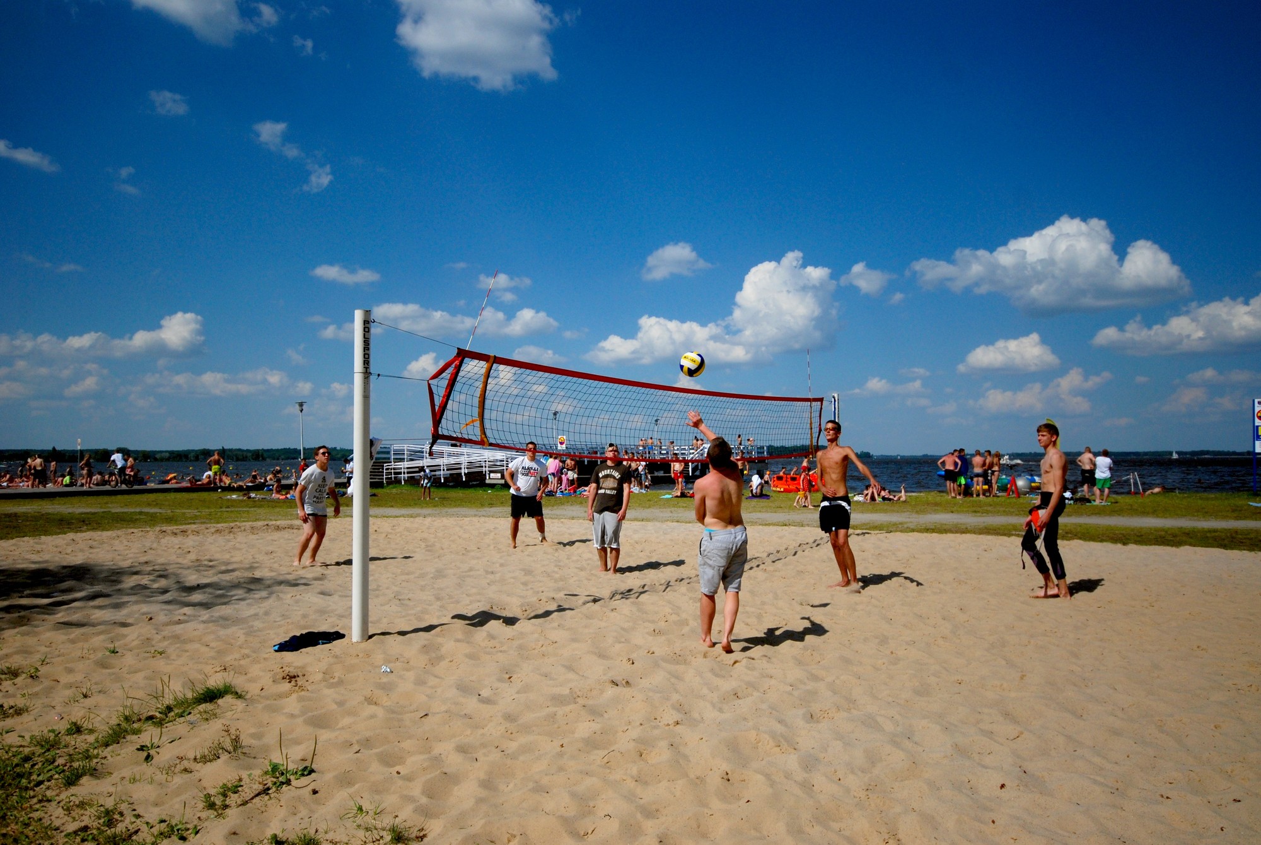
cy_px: 422
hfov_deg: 73.7
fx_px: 842
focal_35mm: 24
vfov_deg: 53.3
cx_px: 630
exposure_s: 1/3200
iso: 250
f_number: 5.3
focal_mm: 16
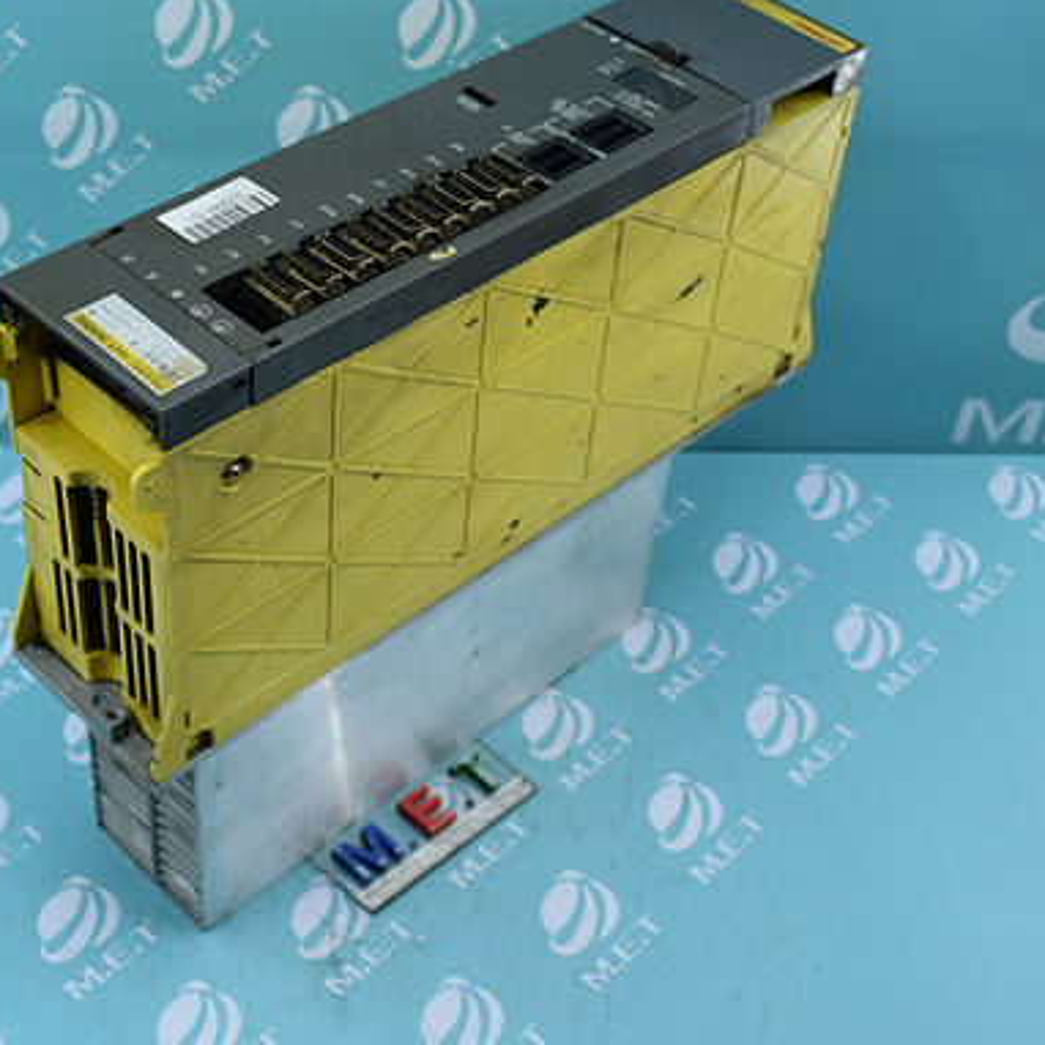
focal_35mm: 58
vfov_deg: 29.7
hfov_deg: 29.6
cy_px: 492
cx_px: 413
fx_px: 1971
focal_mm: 27
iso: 400
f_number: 5.6
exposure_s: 1/125
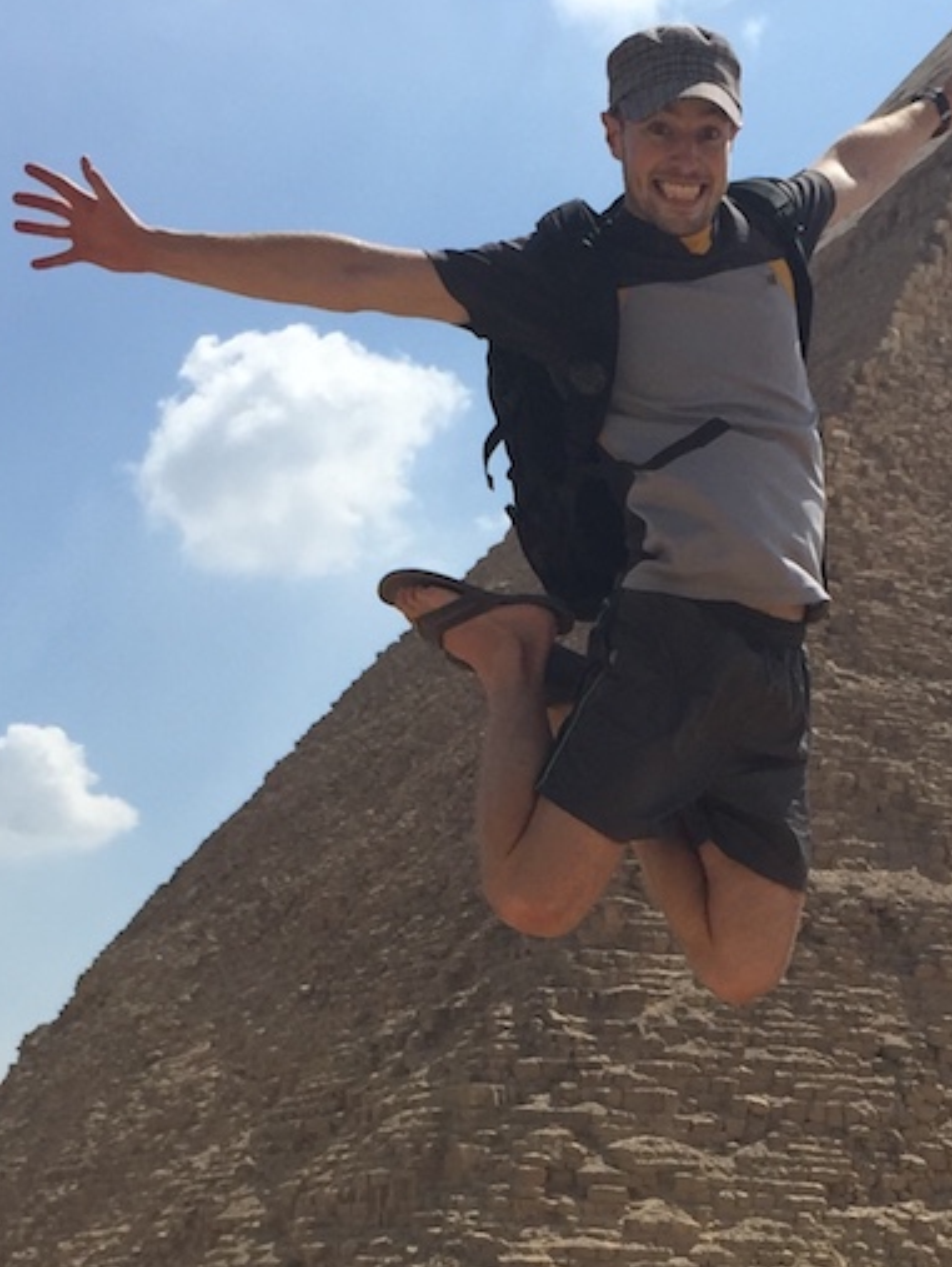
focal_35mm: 78
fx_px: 2857
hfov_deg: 18.8
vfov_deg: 24.3
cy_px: 1138
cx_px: 727
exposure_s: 1/3968
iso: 32
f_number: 2.2
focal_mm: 4.15
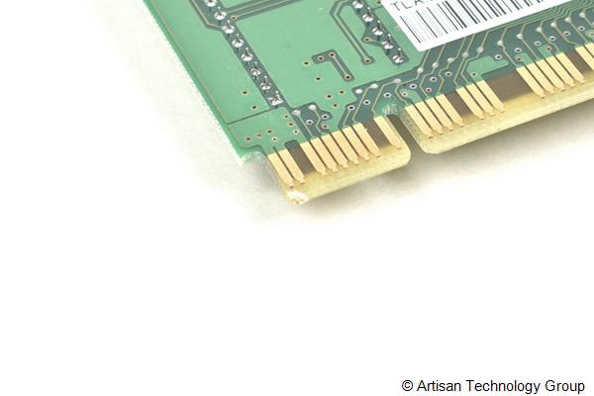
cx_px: 297
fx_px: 1361
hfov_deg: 24.6
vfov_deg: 16.6
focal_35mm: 82
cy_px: 198
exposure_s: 1/200
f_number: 13
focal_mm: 55
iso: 200
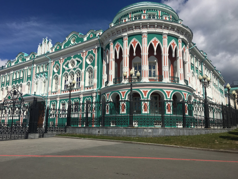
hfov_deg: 61.7
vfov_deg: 48.2
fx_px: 199
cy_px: 90
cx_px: 119
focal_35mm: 29
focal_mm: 4.15
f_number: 2.2
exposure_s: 1/4274
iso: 25
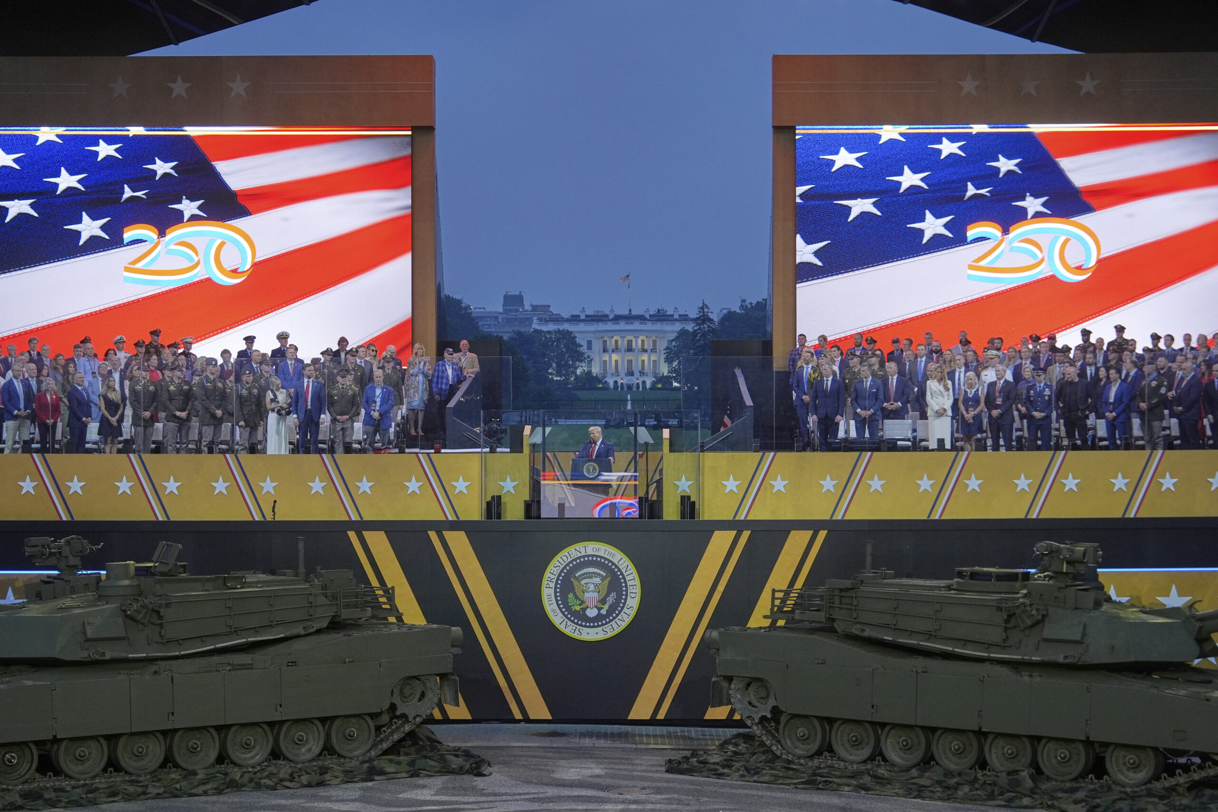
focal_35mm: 70
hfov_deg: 28.8
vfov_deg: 19.5
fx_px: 2368
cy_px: 406
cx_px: 609
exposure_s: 1/500
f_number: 4
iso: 800
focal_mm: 70
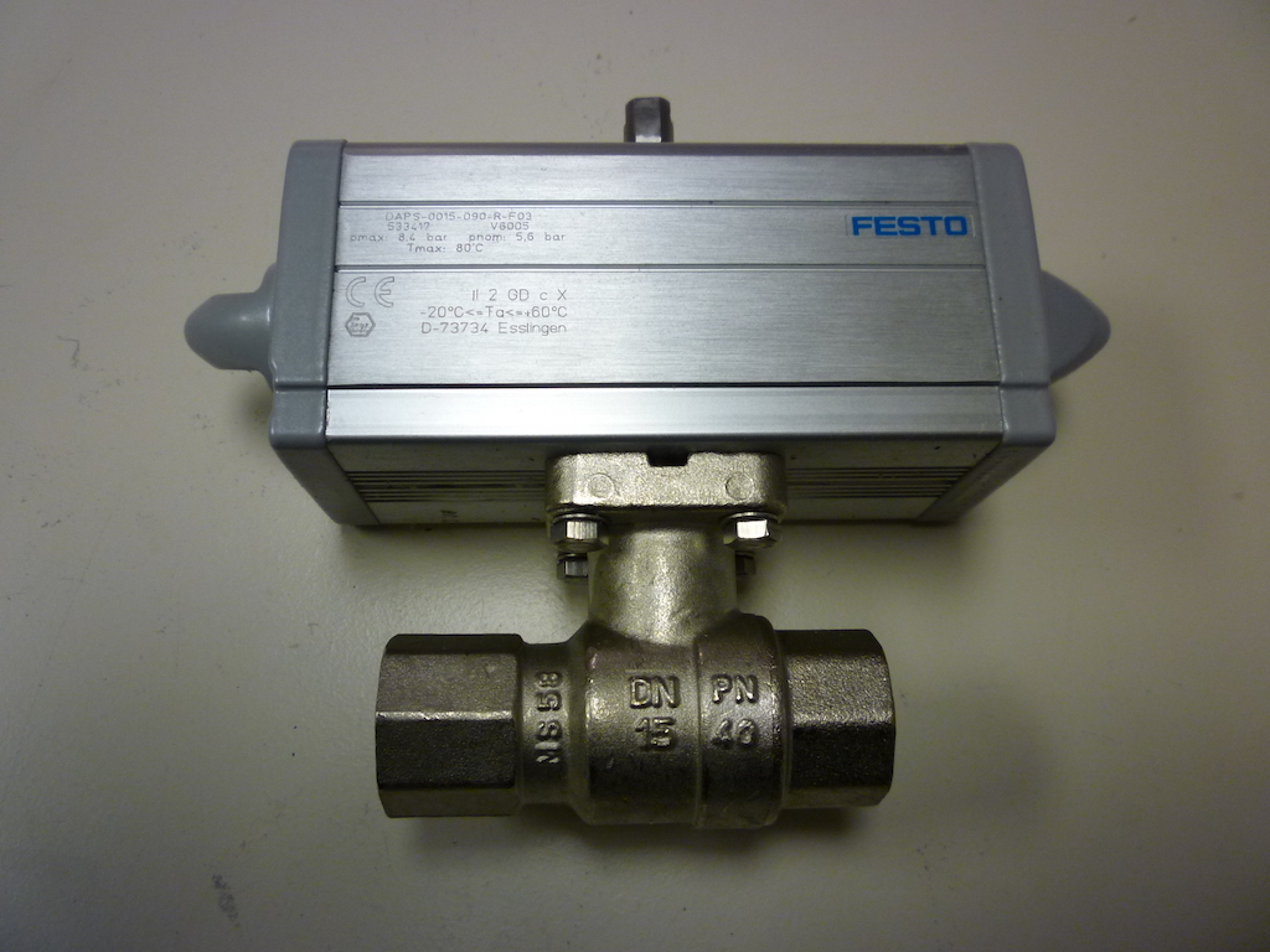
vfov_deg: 48.2
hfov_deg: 61.7
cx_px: 635
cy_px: 476
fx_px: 1064
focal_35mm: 29
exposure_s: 1/30
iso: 200
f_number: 3.3
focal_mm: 5.2
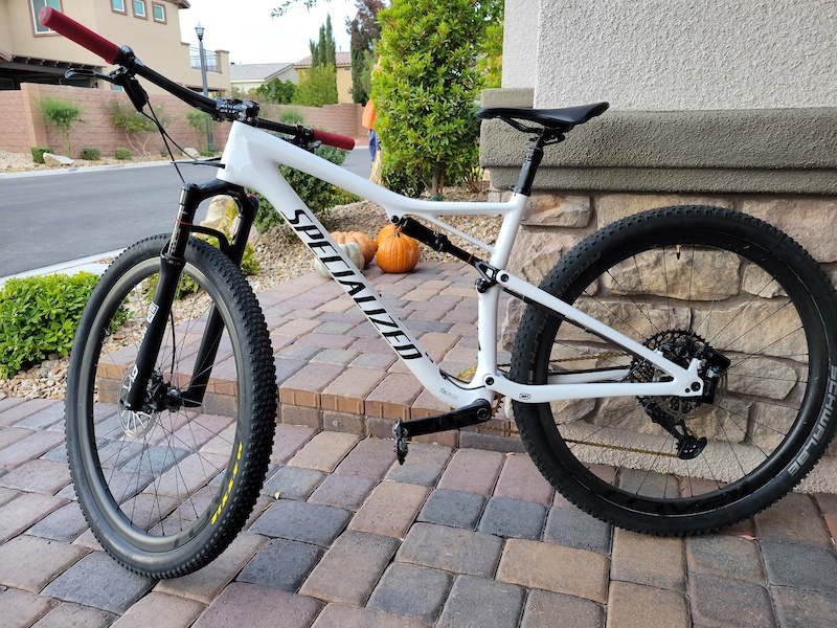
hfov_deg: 67.3
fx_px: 629
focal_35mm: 26
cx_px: 418
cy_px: 314
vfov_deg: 53.1
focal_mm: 5.4
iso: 125
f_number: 1.8
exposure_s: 1/119
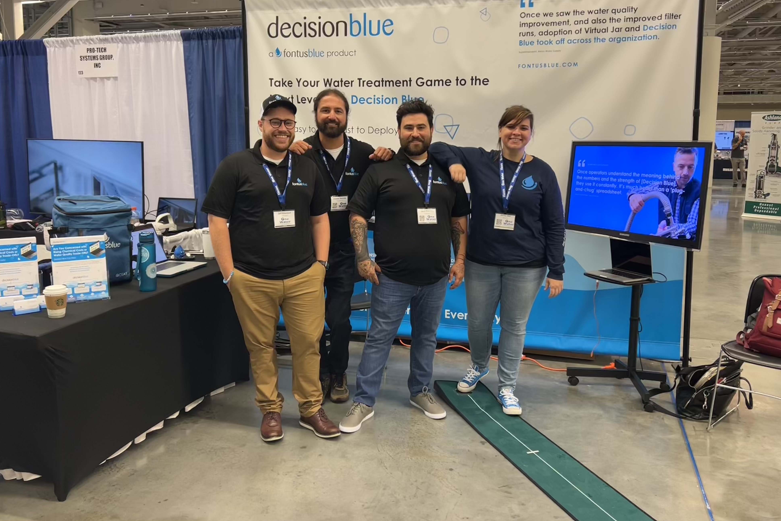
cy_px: 223
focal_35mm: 28
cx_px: 389
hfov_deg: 65.5
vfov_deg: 46.3
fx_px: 607
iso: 64
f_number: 1.5
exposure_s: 1/60
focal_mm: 5.7
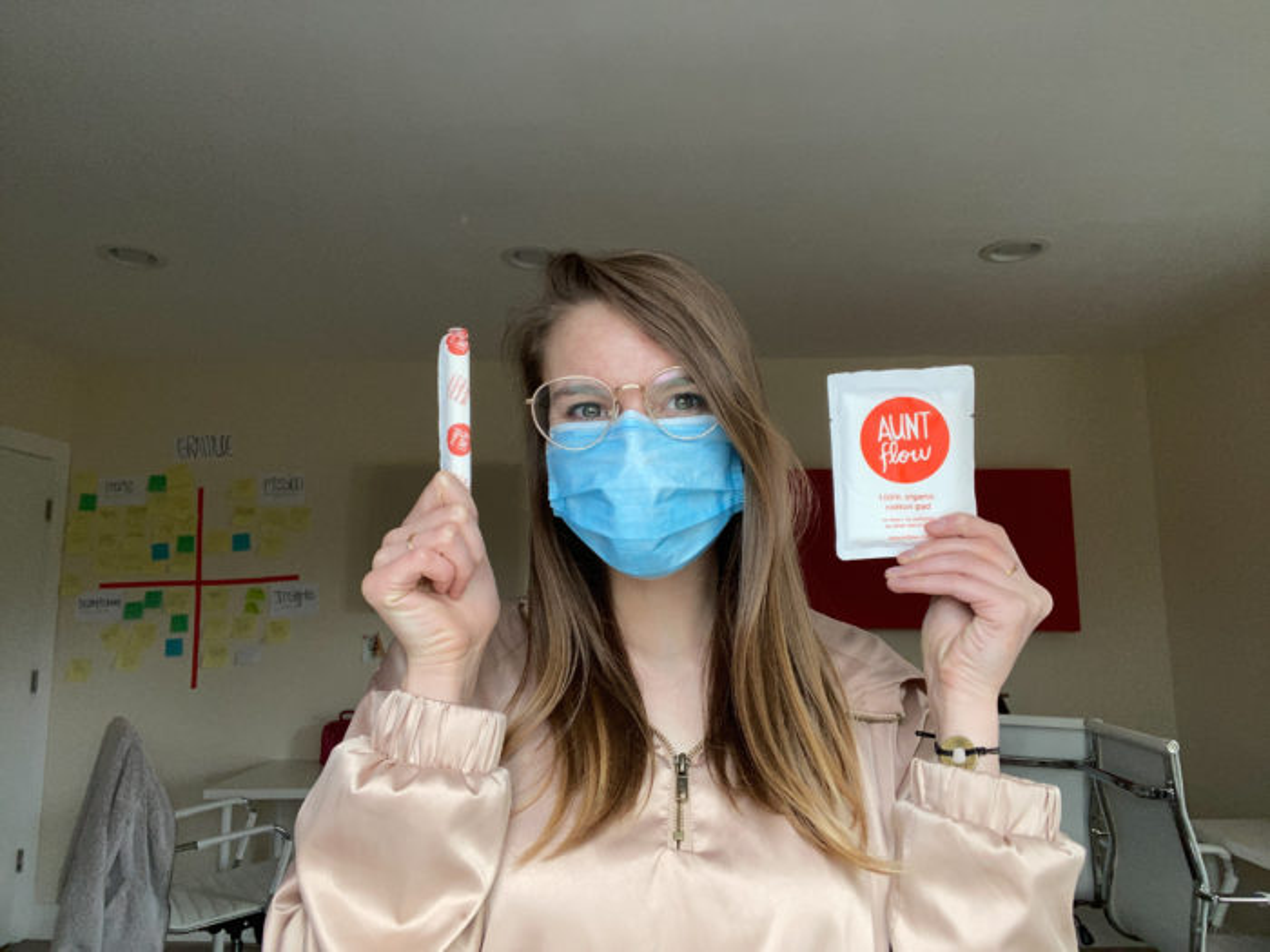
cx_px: 635
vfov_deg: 58.9
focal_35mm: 23
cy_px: 476
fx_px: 844
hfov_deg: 73.9
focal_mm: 2.71
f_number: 2.2
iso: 100
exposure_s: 1/79
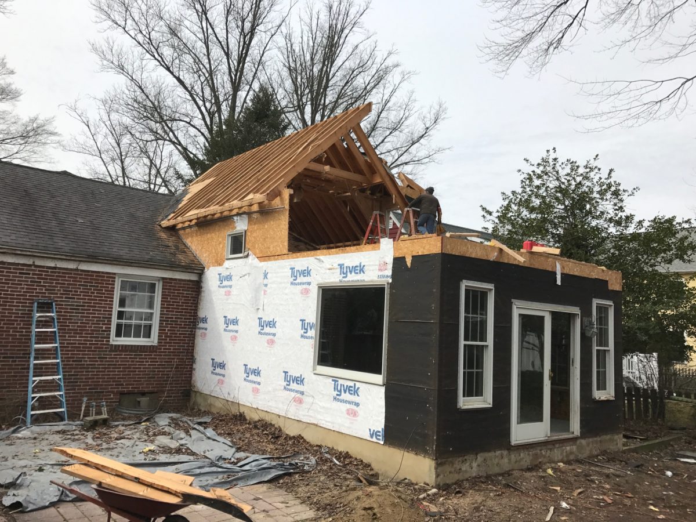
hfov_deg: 63.4
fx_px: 563
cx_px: 348
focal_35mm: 28
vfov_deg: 49.7
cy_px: 261
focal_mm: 3.99
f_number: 1.8
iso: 20
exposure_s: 1/2398
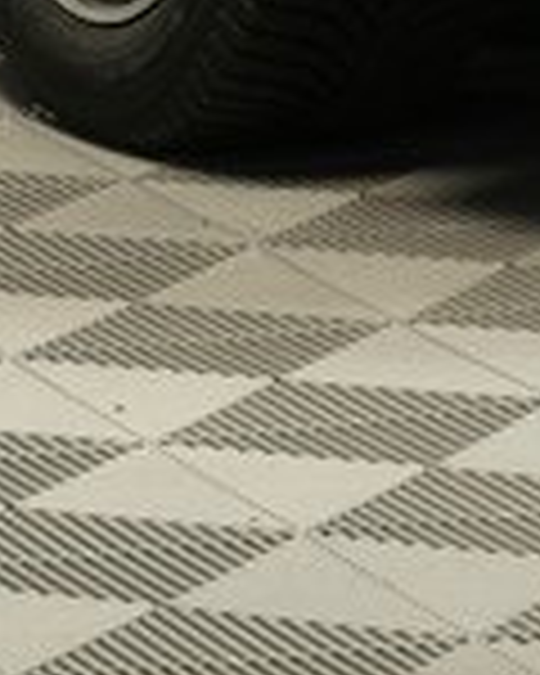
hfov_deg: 4.1
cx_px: 454
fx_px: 7472
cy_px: -724
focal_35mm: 374
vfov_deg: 5.1
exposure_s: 1/200
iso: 250
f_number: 5
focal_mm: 28
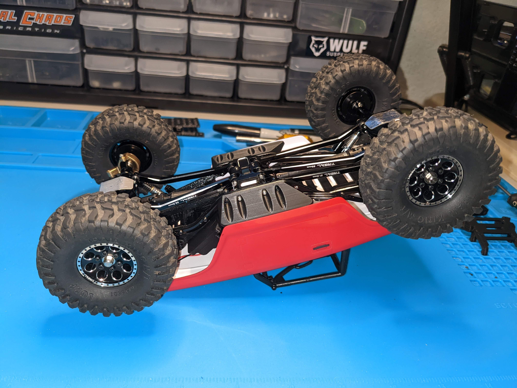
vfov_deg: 51.4
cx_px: 258
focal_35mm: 27
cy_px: 194
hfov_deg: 65.3
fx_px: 403
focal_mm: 4.38
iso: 224
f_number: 1.73
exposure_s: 1/84.5
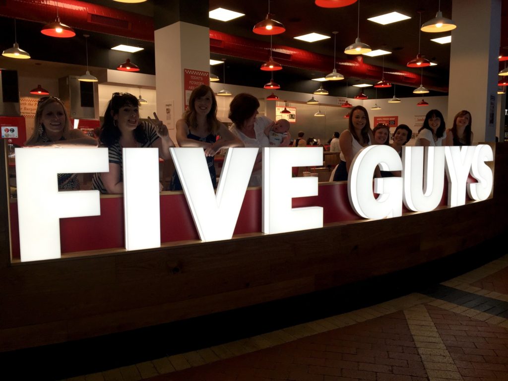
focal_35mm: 29
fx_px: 426
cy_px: 190
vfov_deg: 48.2
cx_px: 254
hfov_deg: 61.7
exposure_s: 1/118
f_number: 2.2
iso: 32
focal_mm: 4.15
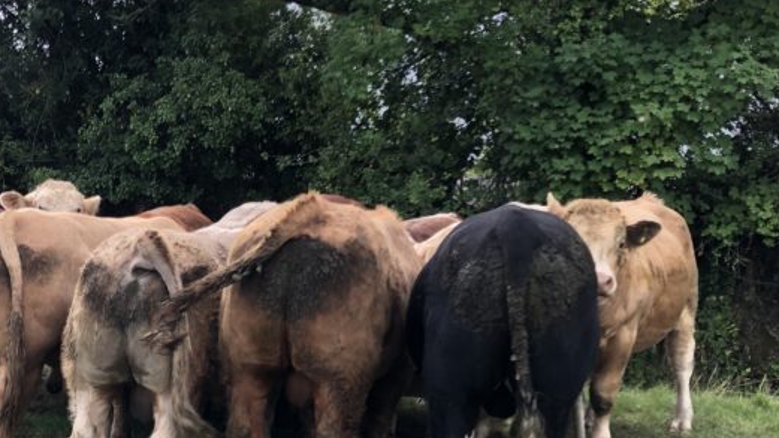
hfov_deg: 34.0
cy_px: 416
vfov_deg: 19.6
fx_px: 1239
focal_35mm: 60
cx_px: 173
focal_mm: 3.99
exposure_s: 1/273
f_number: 1.8
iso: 20
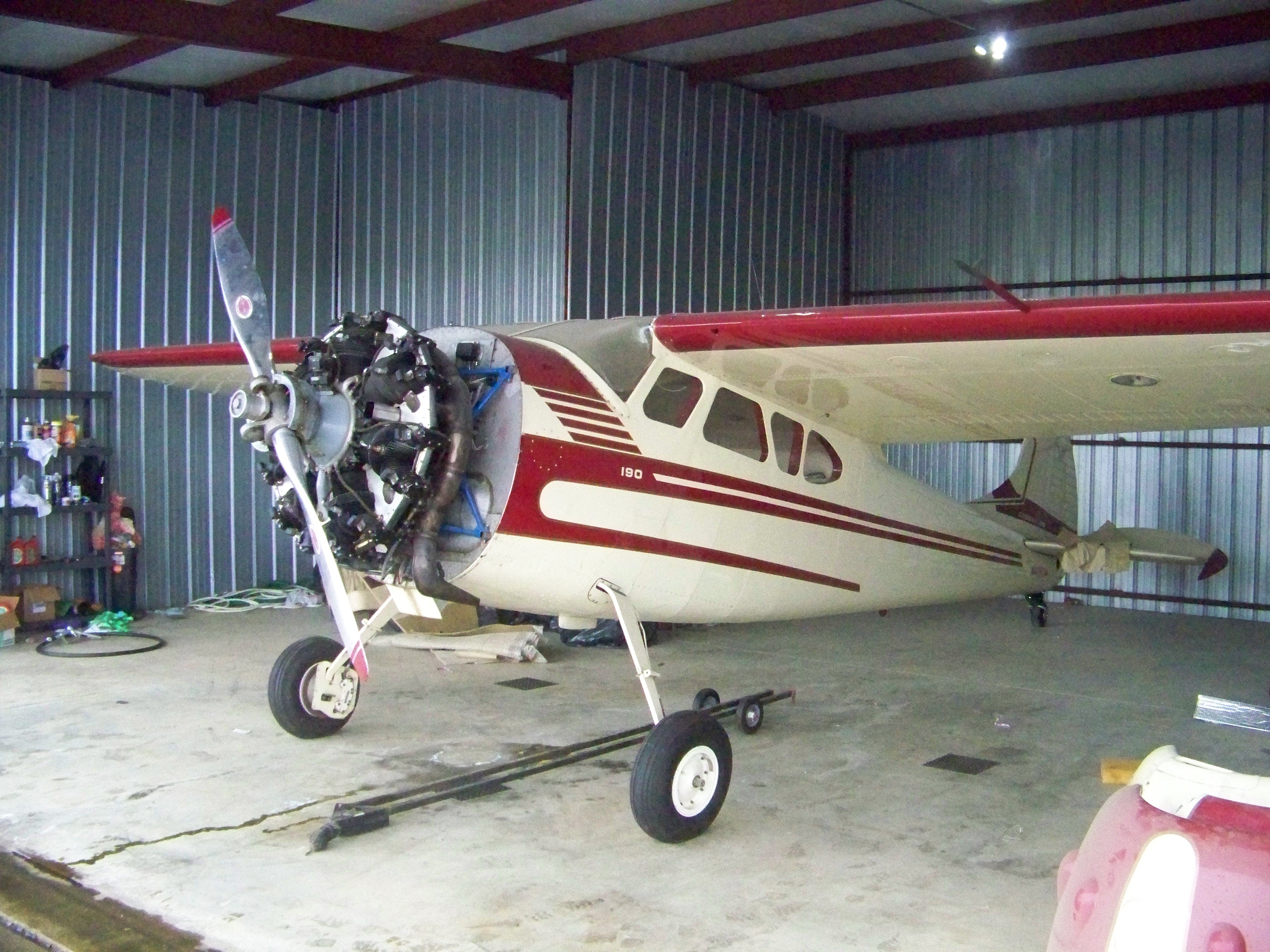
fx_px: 1321
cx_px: 635
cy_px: 476
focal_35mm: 36
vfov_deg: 39.7
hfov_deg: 51.4
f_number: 2.8
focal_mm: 5.85
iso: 1000
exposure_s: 1/500
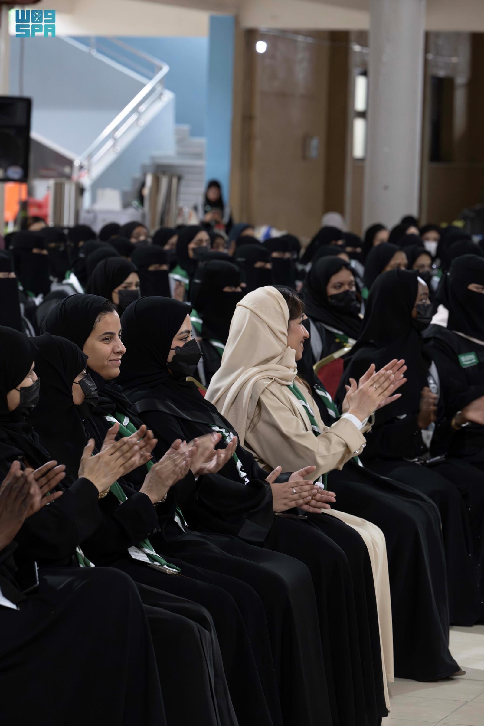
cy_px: 363
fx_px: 3126
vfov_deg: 13.2
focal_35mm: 155
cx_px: 242
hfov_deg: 8.9
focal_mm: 155
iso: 4000
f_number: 7.1
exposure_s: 1/50
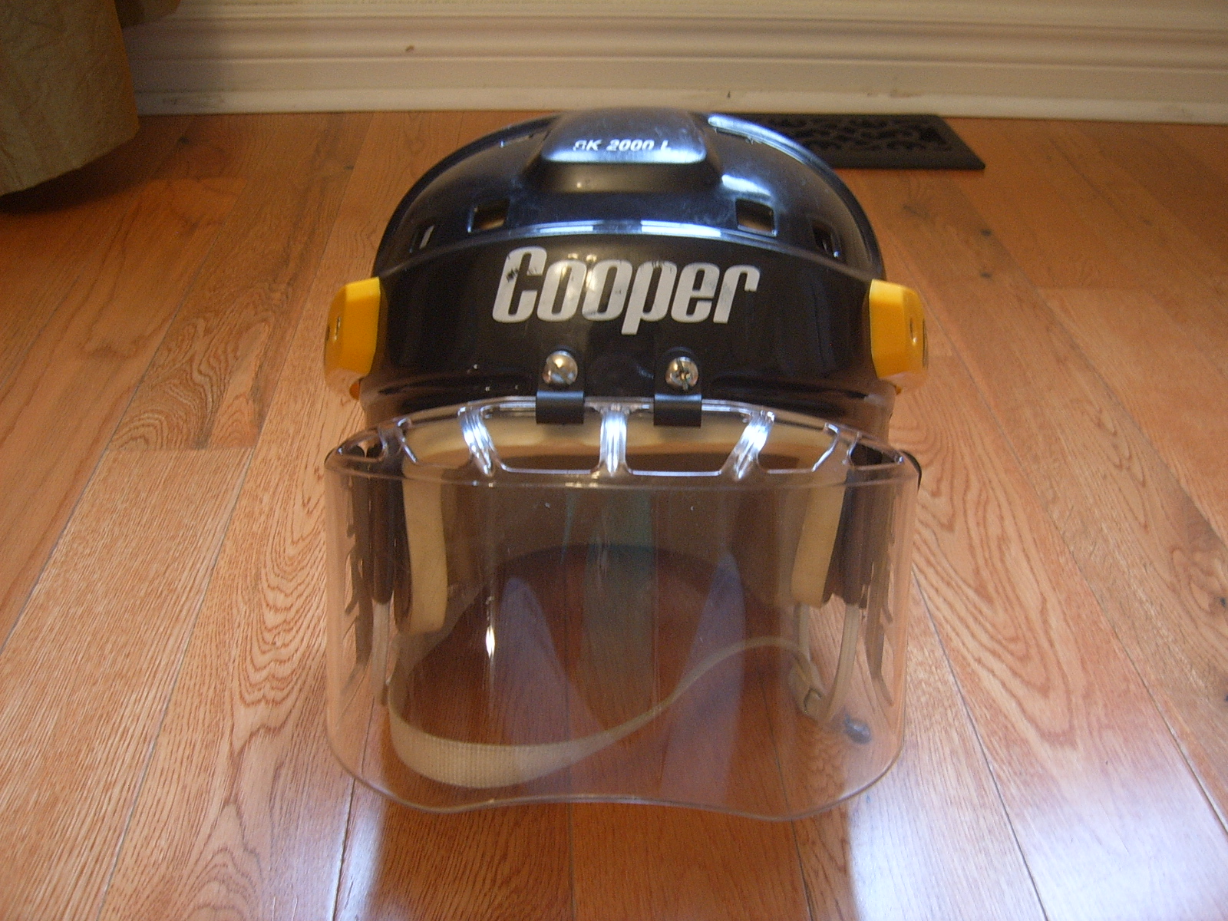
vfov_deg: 40.7
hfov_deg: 52.6
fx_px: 1242
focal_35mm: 35
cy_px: 460
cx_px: 614
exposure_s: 1/15
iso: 100
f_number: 2.8
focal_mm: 5.8
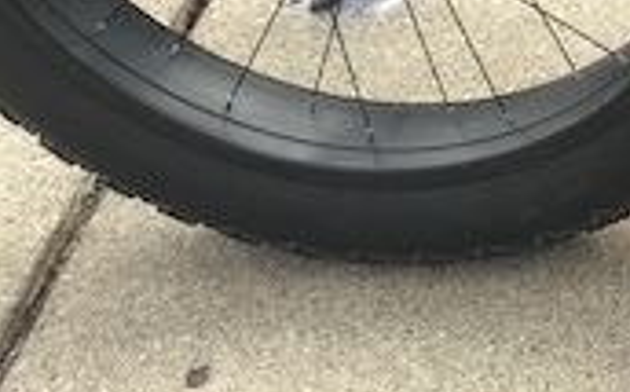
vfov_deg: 8.6
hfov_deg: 13.5
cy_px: -429
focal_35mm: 143
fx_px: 2452
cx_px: 1048
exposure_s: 1/120
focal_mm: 4.15
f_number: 2.2
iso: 25
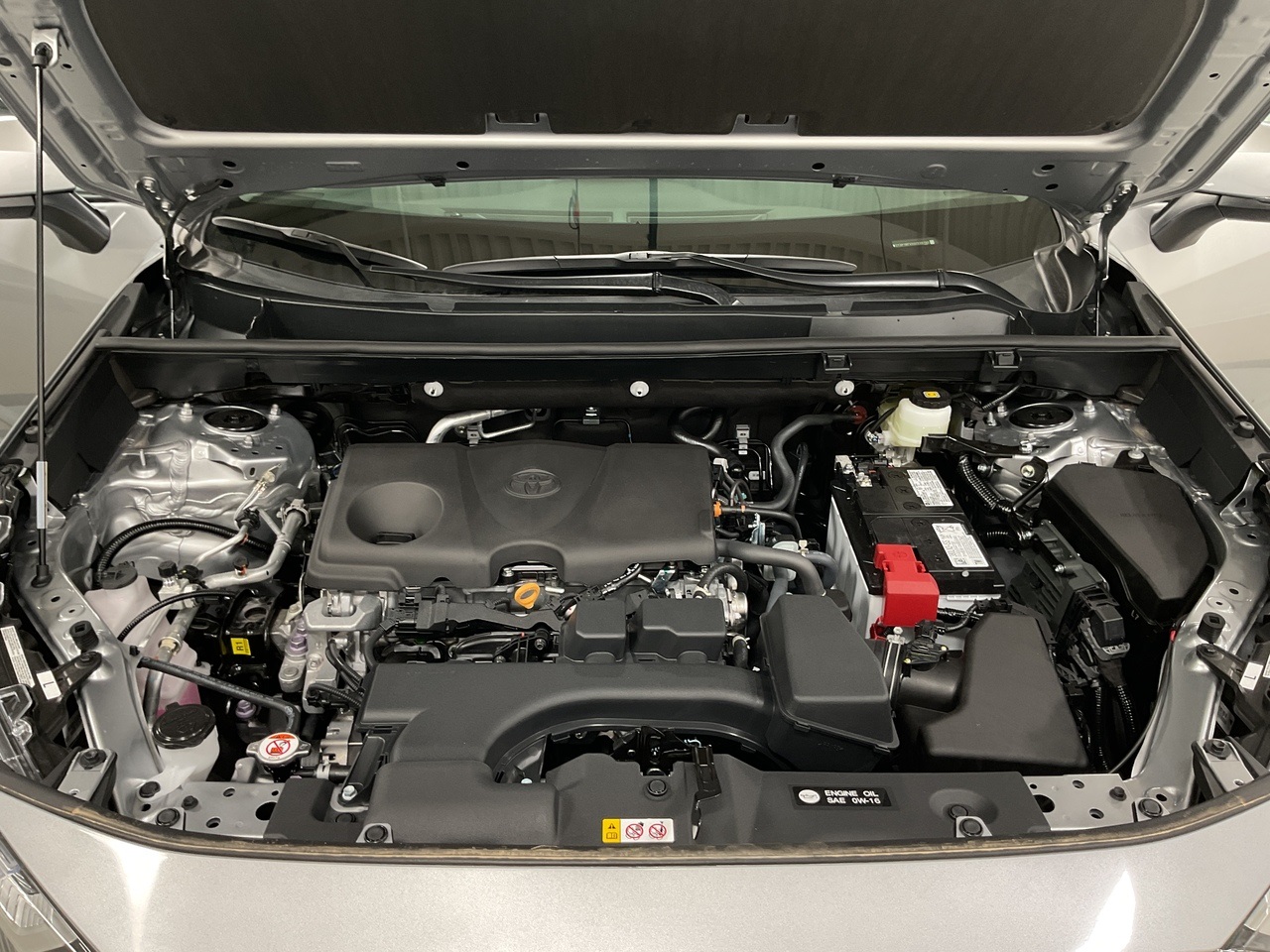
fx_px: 1064
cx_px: 635
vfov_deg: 48.2
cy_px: 476
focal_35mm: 29
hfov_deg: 61.7
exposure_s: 1/60
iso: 50
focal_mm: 3
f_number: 1.8
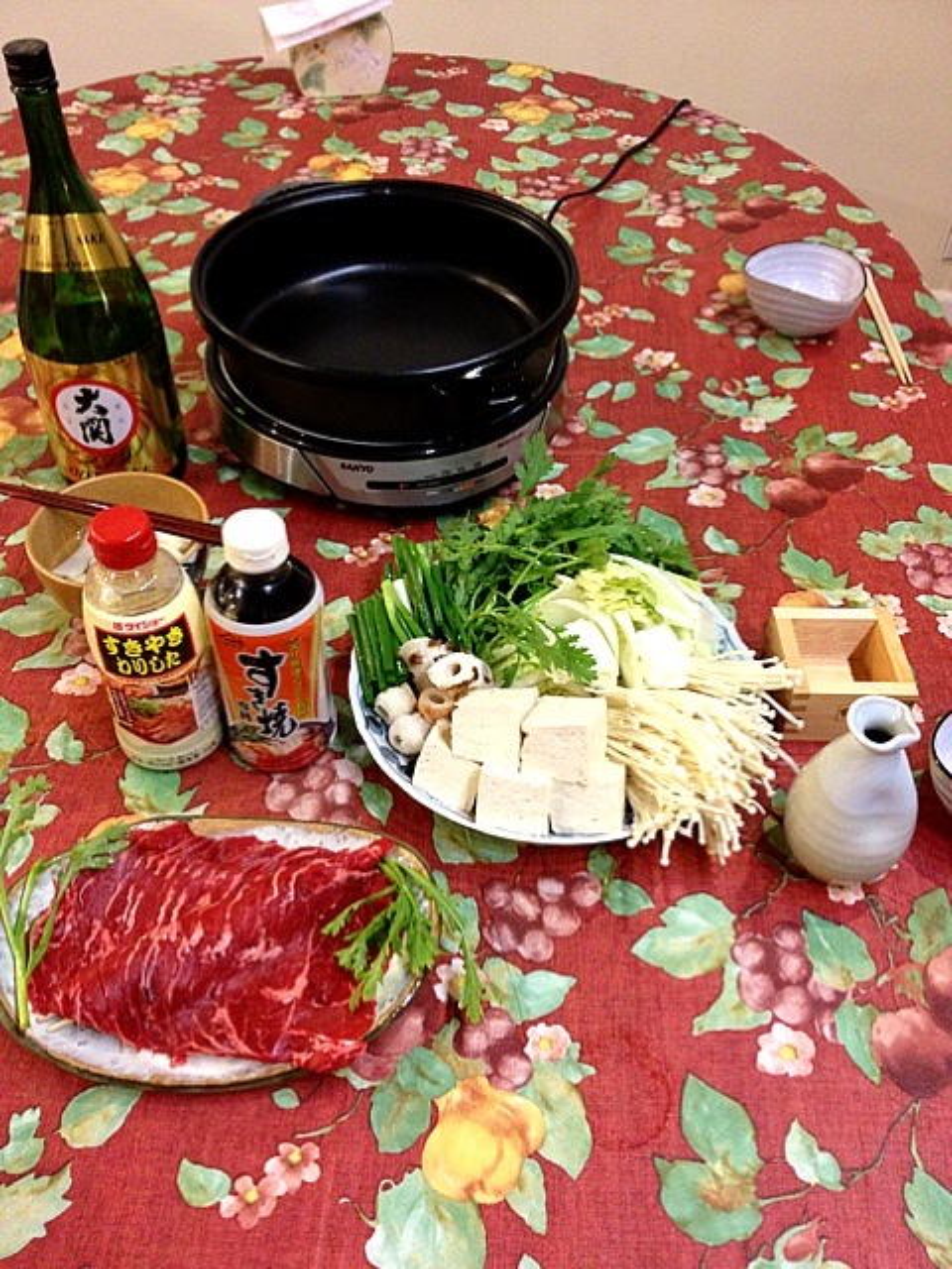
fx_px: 1283
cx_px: 476
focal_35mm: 35
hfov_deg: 40.7
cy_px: 634
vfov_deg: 52.6
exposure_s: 1/20
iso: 320
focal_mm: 4.28
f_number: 2.4
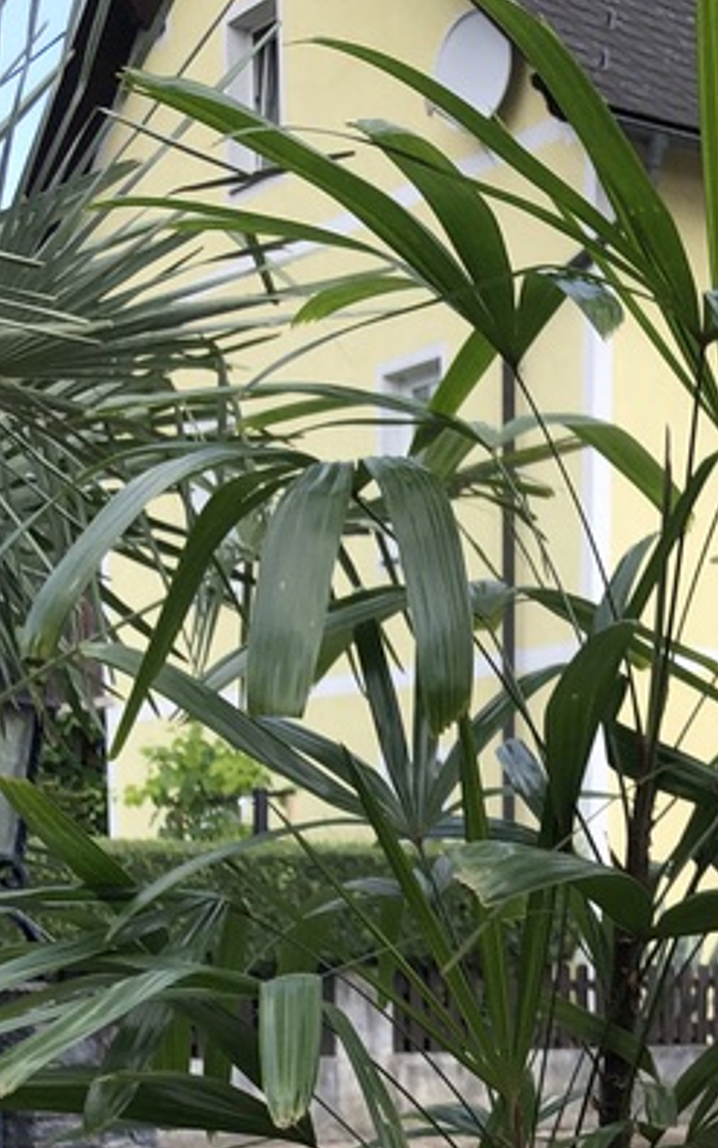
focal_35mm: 77
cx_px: 654
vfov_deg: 24.1
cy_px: 1421
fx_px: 2410
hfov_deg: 16.7
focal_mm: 3.99
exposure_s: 1/600
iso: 20
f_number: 1.8
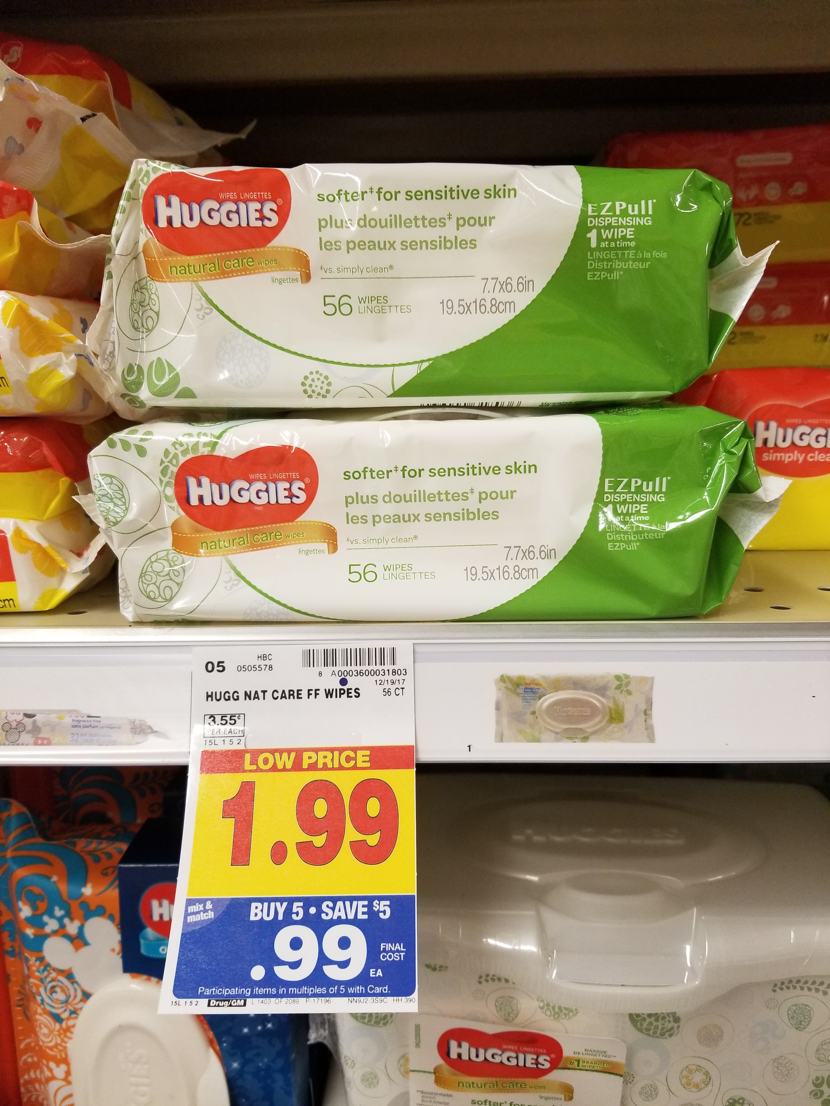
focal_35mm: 26
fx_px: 831
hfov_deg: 53.1
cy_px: 553
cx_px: 415
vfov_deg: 67.3
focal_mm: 4.3
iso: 200
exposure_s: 1/60
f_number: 1.7
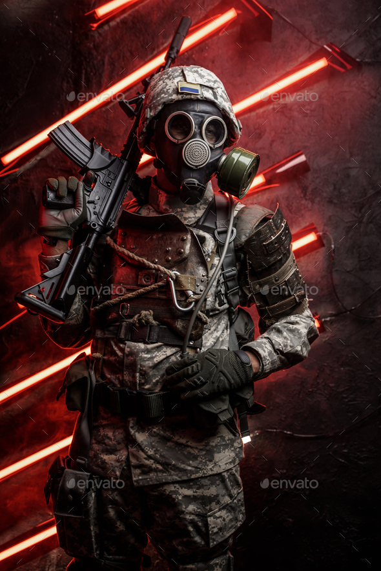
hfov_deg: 27.0
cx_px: 190
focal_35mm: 50
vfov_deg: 39.6
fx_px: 794
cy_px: 286
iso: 160
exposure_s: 1/160
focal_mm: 50
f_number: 2.8
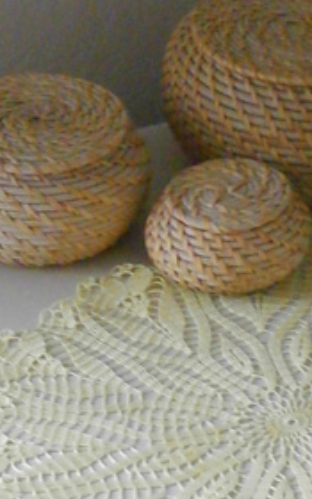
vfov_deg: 12.6
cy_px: 110
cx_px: 305
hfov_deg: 7.9
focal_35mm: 165
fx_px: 2245
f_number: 4.7
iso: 1250
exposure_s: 1/15
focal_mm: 12.1
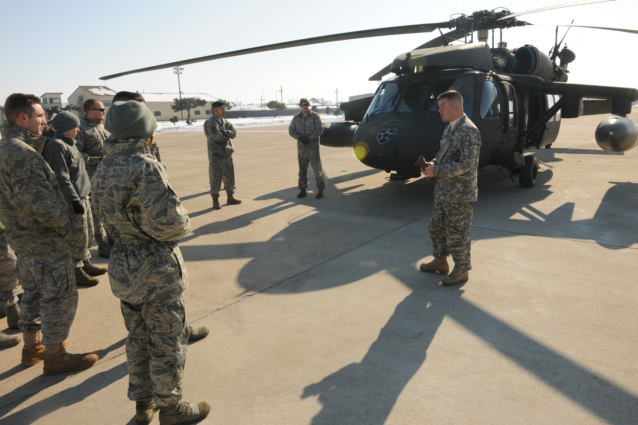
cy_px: 212
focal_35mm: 26
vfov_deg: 49.6
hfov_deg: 69.4
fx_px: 461
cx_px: 319
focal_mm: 26
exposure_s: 1/160
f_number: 13
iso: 200
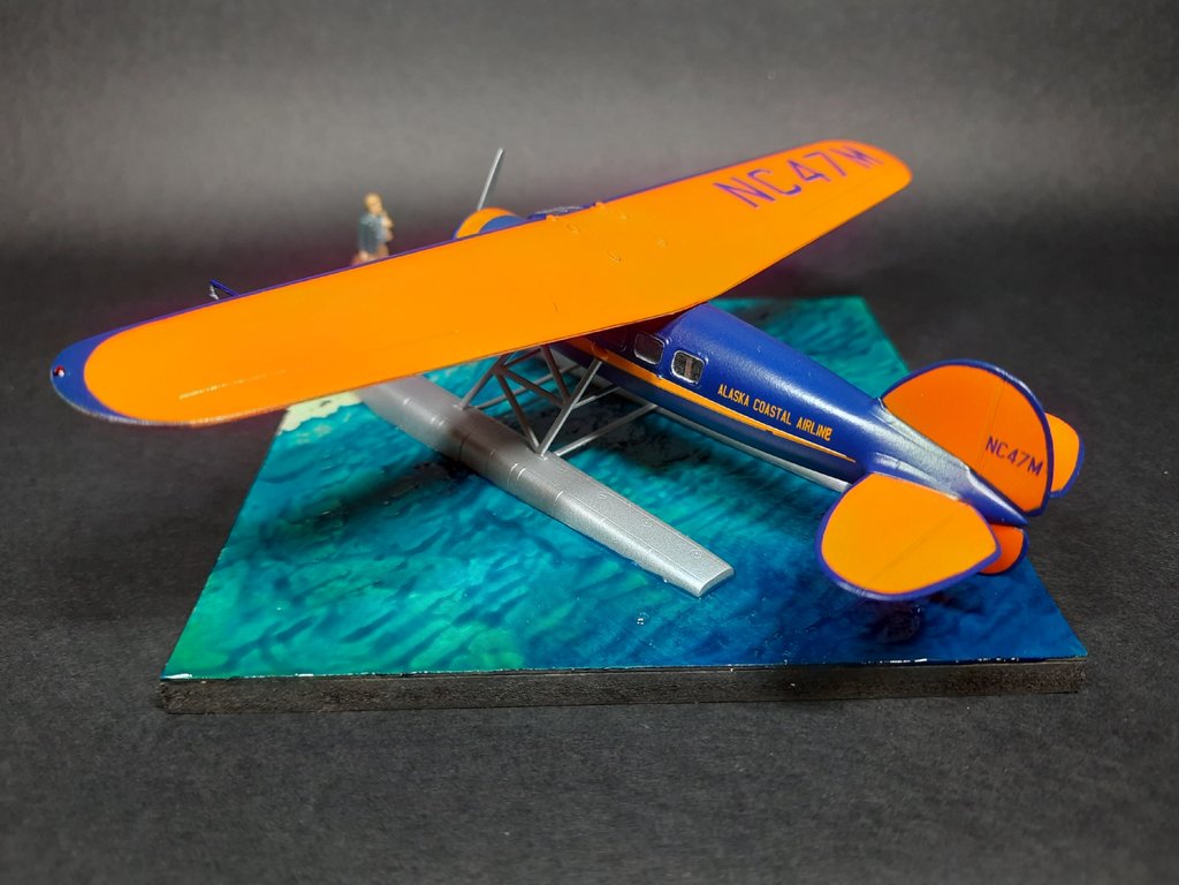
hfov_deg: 71.6
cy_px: 442
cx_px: 590
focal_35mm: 24
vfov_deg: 56.8
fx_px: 817
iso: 125
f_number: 1.8
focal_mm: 5.23
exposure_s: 1/50
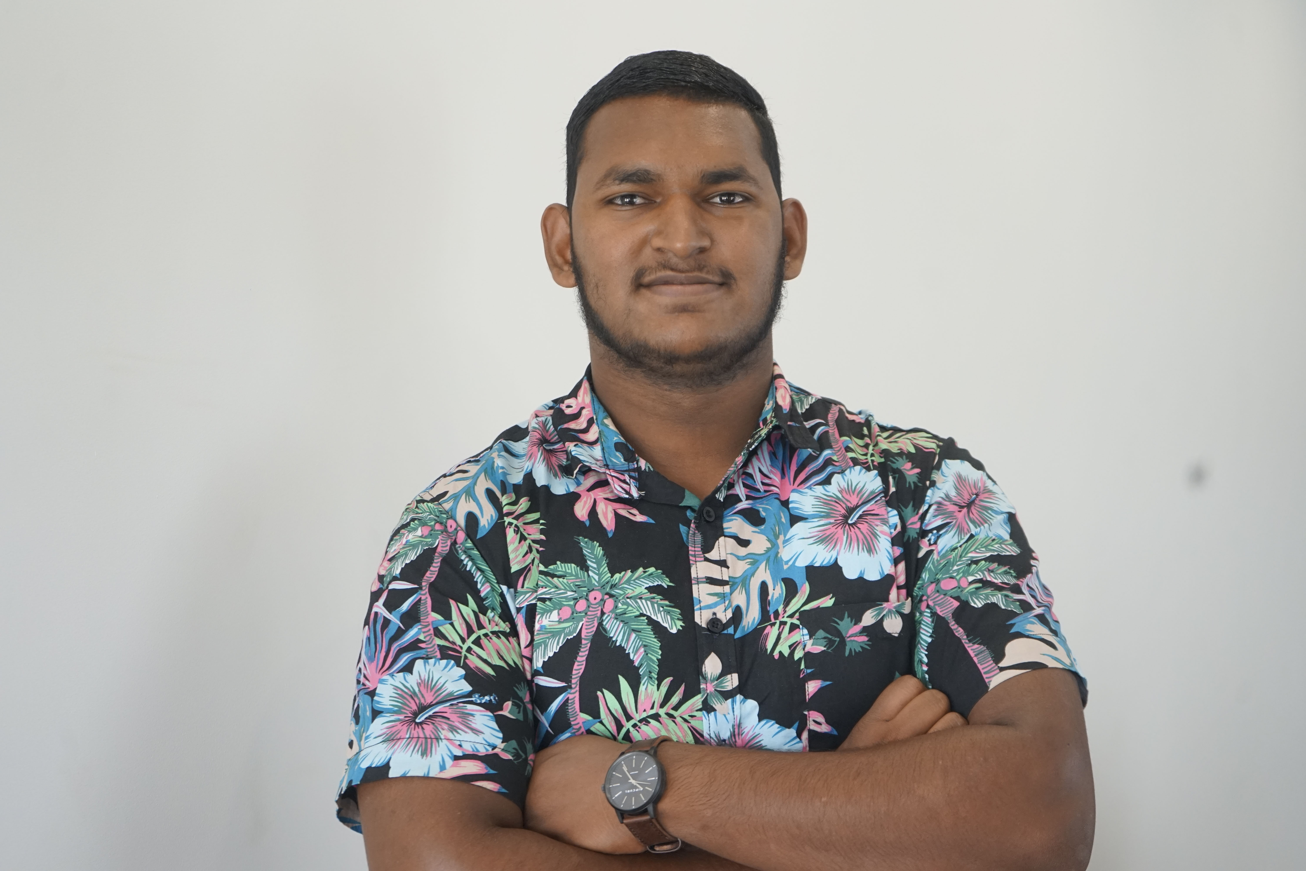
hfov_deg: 36.2
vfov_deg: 24.6
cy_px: 436
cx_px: 653
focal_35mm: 55
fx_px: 1995
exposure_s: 1/160
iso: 1000
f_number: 5
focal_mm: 55
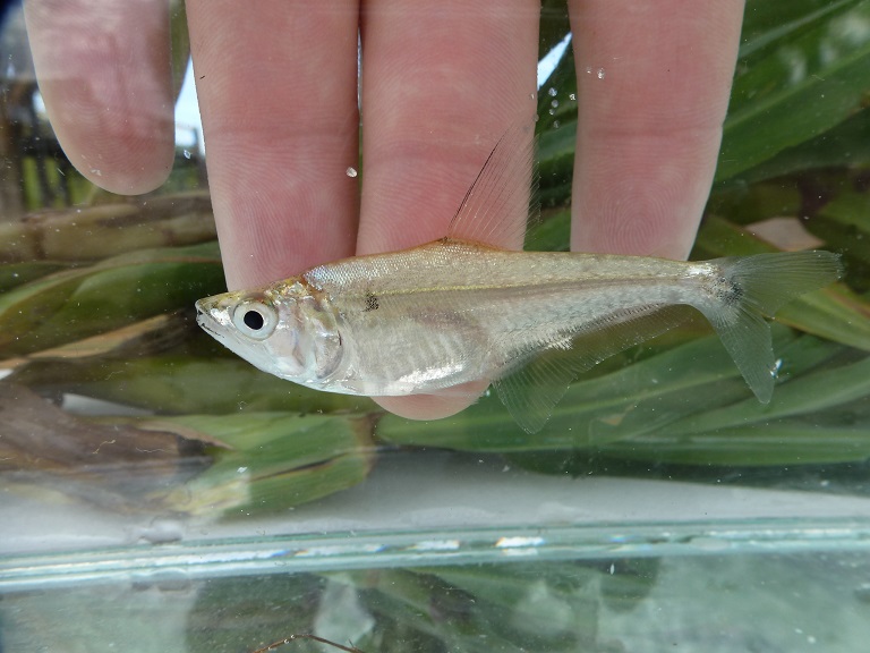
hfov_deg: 71.6
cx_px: 435
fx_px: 603
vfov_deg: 56.8
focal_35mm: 24
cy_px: 326
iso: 100
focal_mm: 4.3
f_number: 4
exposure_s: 1/200
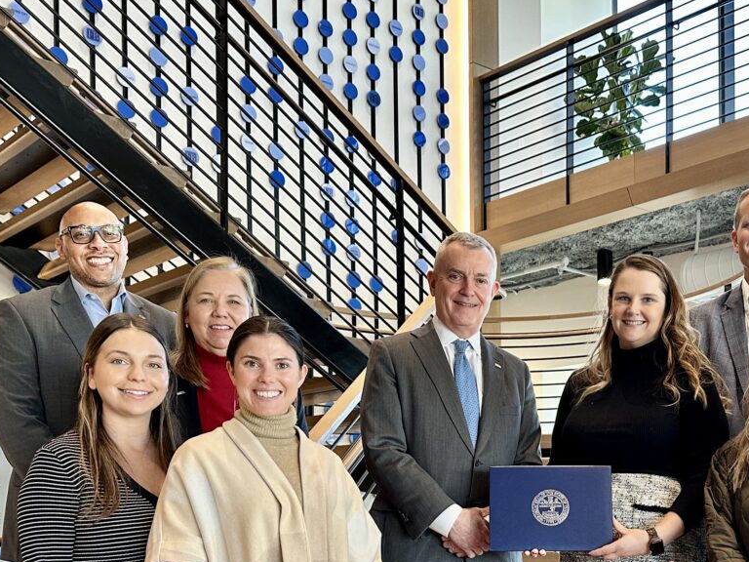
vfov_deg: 28.8
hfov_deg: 39.1
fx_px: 1039
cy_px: 528
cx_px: 508
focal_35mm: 48
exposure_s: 1/120
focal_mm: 6.86
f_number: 1.78
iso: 200
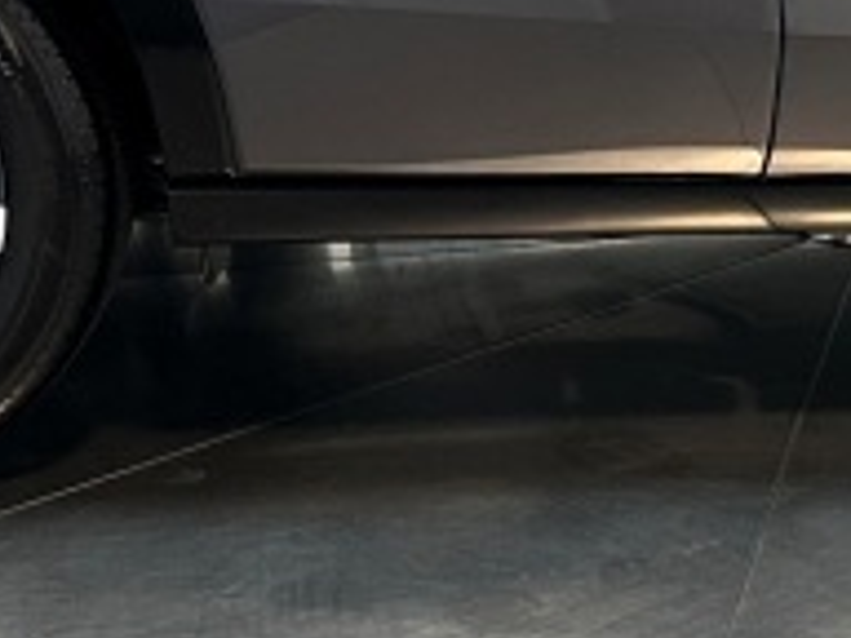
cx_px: 904
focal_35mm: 128
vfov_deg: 11.6
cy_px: 195
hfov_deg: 15.1
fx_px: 3147
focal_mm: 6.86
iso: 400
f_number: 1.78
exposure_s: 1/60
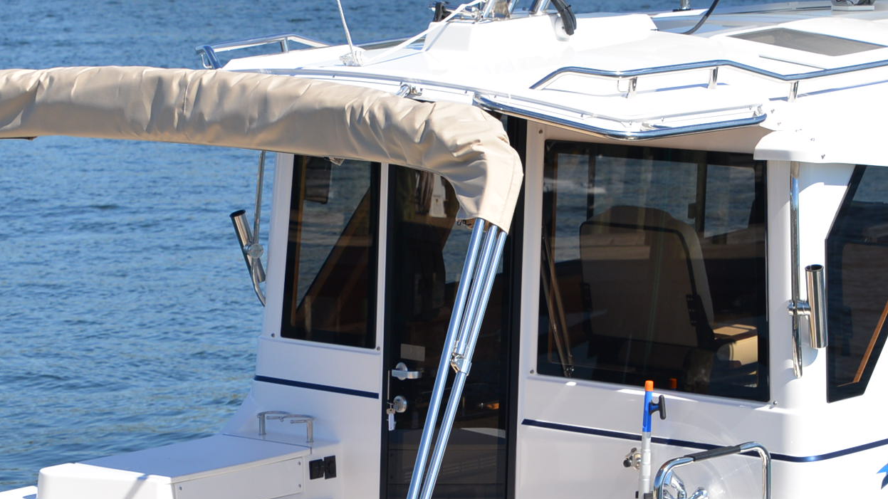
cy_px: 476
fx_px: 4167
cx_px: 387
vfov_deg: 6.8
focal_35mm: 177
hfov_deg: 12.2
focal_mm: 70
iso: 400
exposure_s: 1/1000
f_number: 8
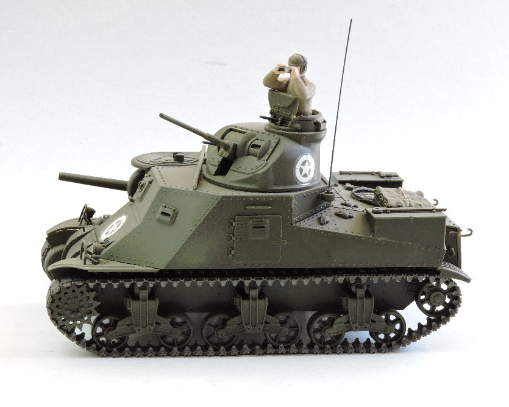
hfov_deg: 19.2
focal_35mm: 100
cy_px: 203
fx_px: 1506
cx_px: 266
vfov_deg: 15.4
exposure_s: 1/30
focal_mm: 17
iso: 400
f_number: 4.8
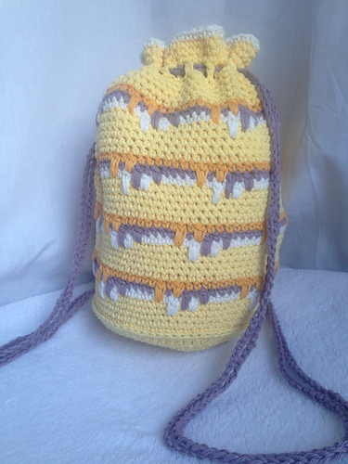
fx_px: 442
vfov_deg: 55.4
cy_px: 232
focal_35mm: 33
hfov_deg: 42.9
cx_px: 174
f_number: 2.4
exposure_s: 1/20
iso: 50
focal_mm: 4.12
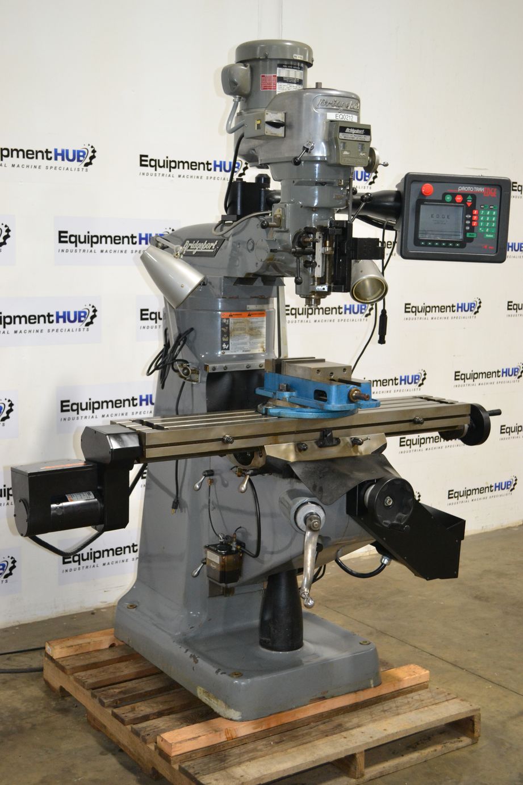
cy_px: 392
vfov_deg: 41.1
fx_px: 1046
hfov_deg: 28.1
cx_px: 262
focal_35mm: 48
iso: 1250
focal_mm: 32
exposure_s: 1/60
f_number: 4.8
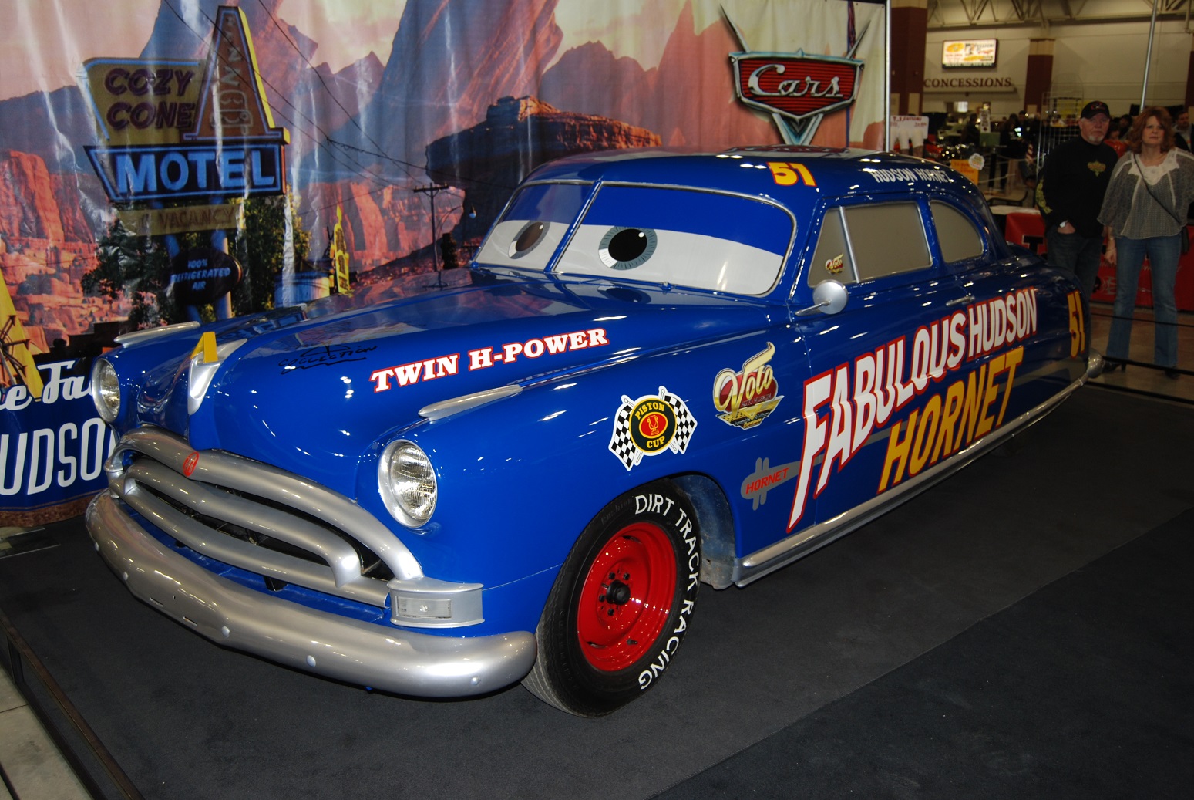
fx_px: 1096
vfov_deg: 40.1
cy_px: 400
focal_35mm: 33
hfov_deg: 57.2
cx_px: 597
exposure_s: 1/60
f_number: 3.8
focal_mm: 22
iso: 200
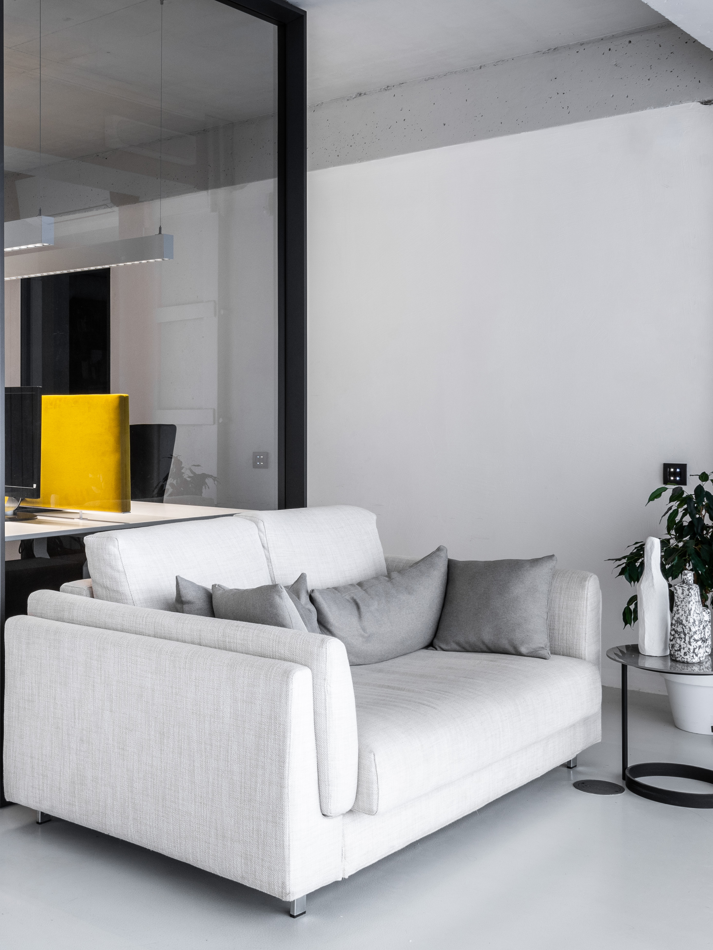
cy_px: 476
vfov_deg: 47.9
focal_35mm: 39
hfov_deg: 35.7
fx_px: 1071
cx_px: 146
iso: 100
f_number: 10
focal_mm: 18
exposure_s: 1/1.25
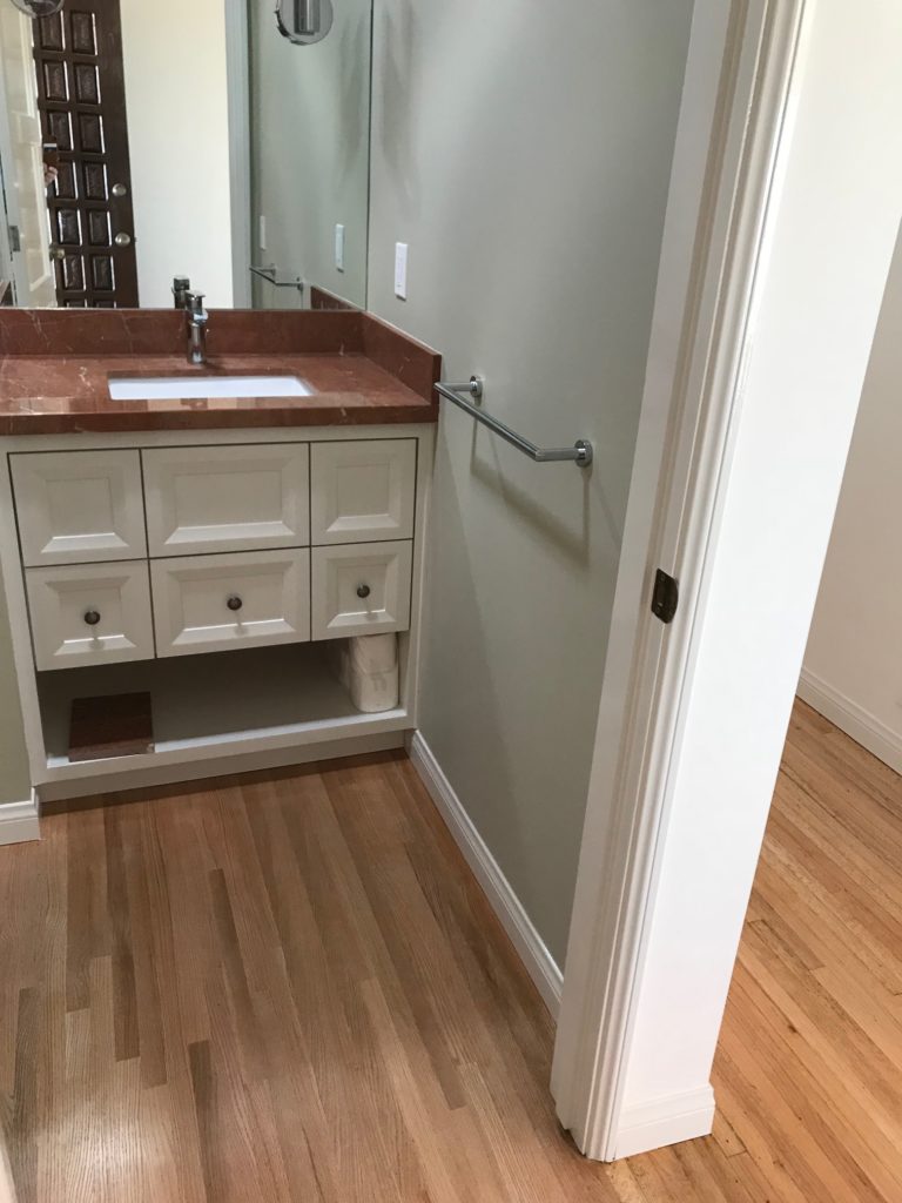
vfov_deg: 63.4
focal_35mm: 28
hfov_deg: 49.7
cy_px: 602
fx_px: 973
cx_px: 451
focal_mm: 3.99
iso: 32
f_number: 1.8
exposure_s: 1/30
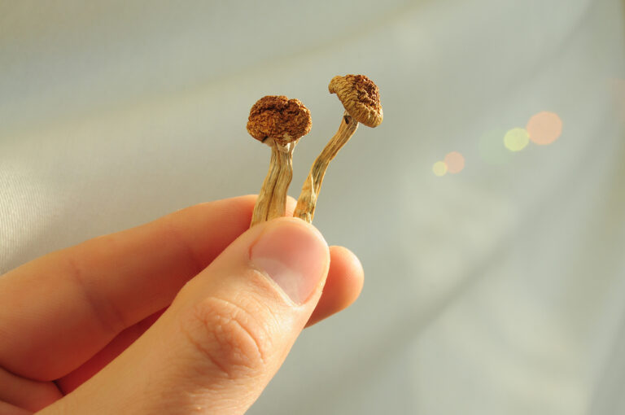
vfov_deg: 36.8
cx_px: 312
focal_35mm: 36
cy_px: 208
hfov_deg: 53.2
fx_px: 624
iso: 200
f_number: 11
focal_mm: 24
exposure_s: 1/100
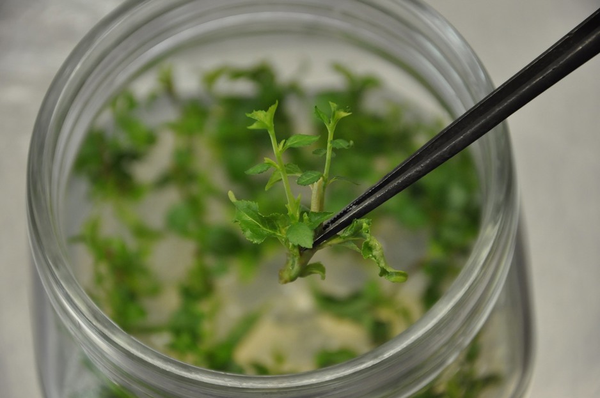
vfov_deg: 8.7
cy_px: 199
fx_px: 2622
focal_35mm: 158
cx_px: 300
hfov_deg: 13.1
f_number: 5.6
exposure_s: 1/125
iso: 1000
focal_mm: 105
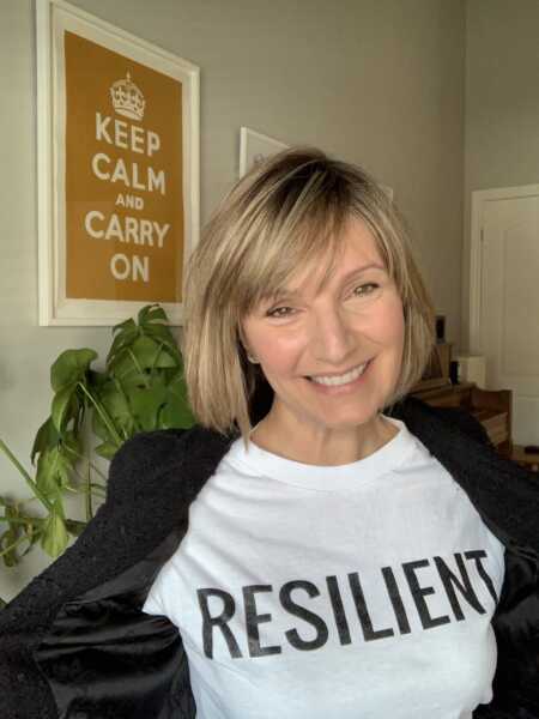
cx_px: 270
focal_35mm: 32
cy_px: 360
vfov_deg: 56.8
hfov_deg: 44.2
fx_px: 664
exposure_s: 1/60
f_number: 2.2
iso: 100
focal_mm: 2.87
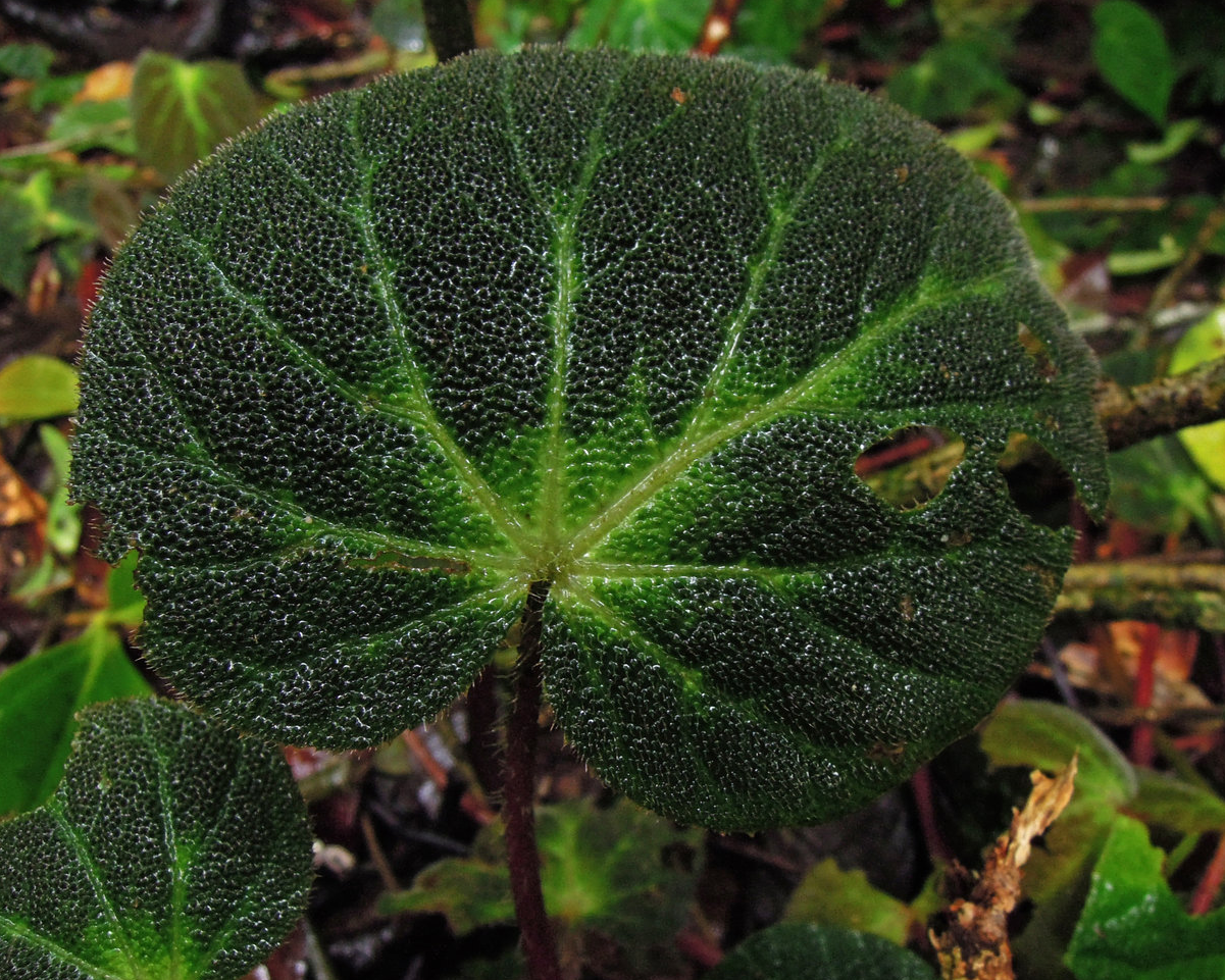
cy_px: 491
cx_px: 630
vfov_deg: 54.9
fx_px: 943
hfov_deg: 66.0
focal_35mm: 26
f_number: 2.8
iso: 400
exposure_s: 1/25
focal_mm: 4.3
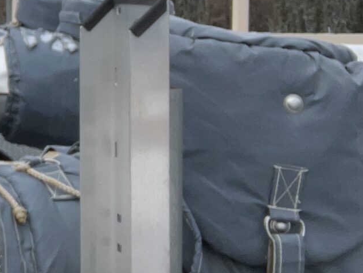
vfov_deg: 15.6
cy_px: 1
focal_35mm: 93
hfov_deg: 17.2
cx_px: -292
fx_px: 975
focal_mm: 2.71
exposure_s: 1/199
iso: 25
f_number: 2.2
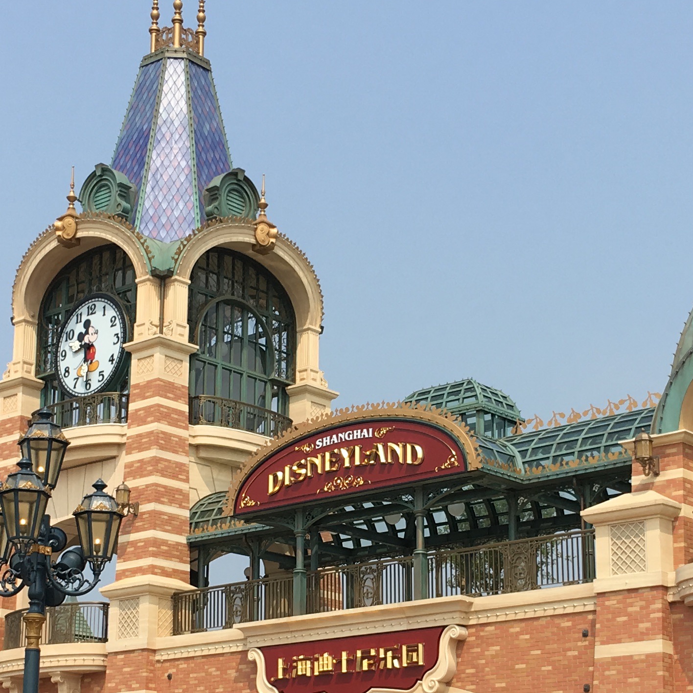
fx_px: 1653
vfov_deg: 23.5
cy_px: 501
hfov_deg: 23.7
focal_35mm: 73
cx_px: 360
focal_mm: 4.15
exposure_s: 1/1451
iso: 25
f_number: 2.2
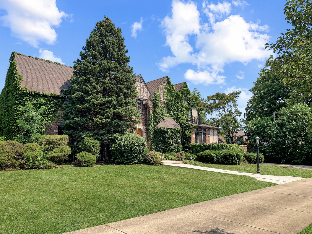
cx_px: 156
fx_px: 234
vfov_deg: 53.1
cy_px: 117
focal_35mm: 26
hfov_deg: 67.3
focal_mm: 4.25
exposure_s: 1/1610
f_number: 1.8
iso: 25
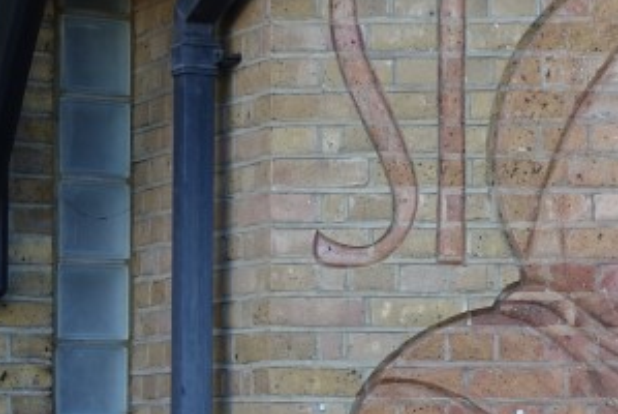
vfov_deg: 9.3
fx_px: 2526
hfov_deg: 13.6
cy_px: 421
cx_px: 709
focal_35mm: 147
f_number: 2.8
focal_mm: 16.09
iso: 125
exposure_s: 1/125
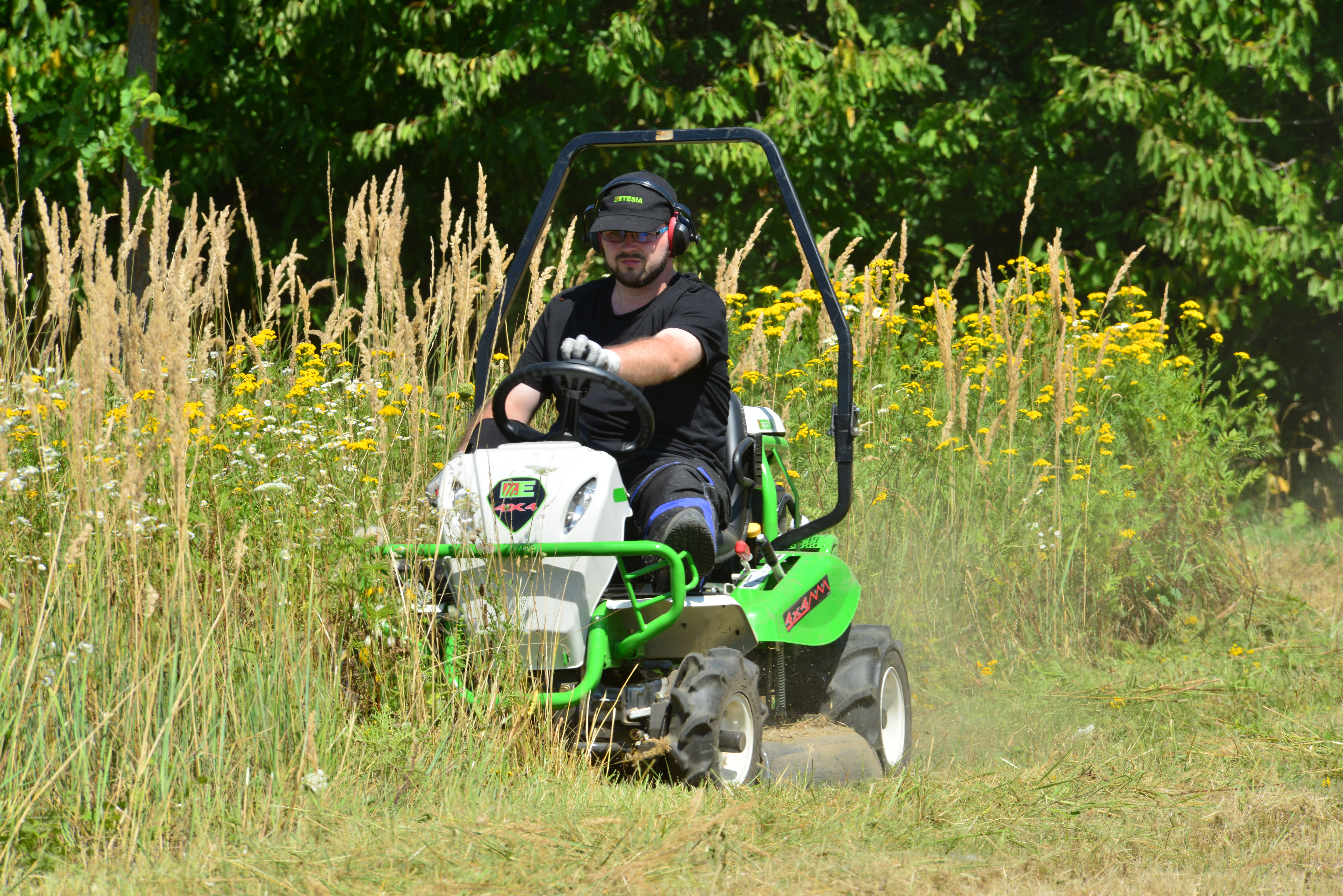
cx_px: 672
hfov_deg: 5.2
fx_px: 14926
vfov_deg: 3.4
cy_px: 448
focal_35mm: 400
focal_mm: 400
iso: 200
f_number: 16
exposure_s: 1/160
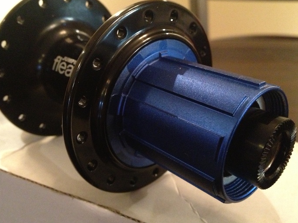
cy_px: 104
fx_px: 353
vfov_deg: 35.1
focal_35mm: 41
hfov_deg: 45.7
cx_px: 136
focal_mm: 4.28
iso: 800
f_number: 2.4
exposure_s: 1/15
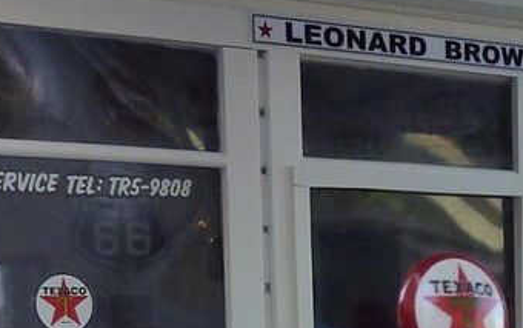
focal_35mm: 109
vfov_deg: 11.4
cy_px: 539
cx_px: 623
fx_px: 1555
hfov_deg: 18.2
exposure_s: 1/100
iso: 80
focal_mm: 4.1
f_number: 3.5
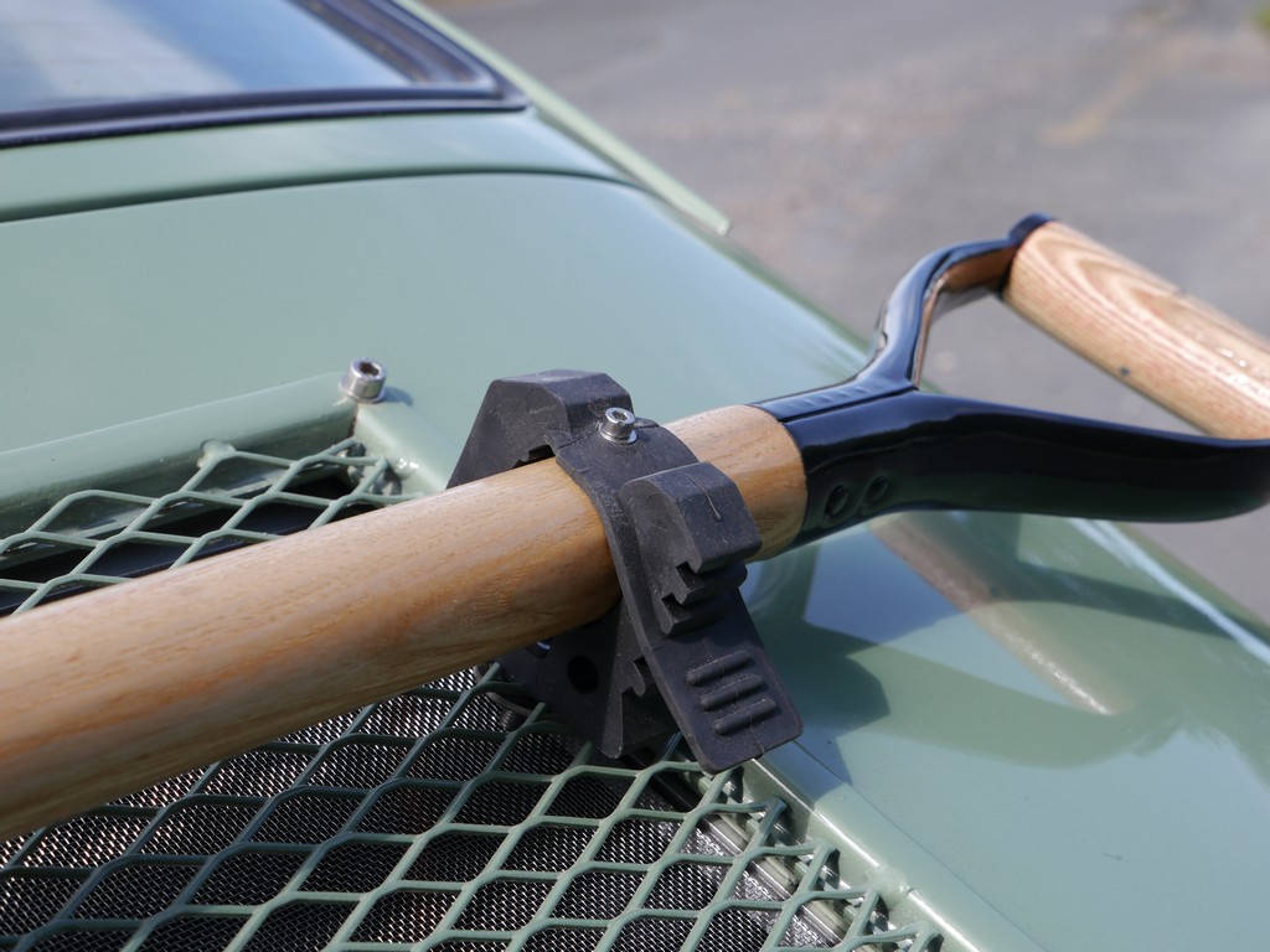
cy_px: 476
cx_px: 635
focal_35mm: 66
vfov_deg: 22.3
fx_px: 2421
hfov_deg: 29.4
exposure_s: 1/160
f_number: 7.1
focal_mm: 33
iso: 160
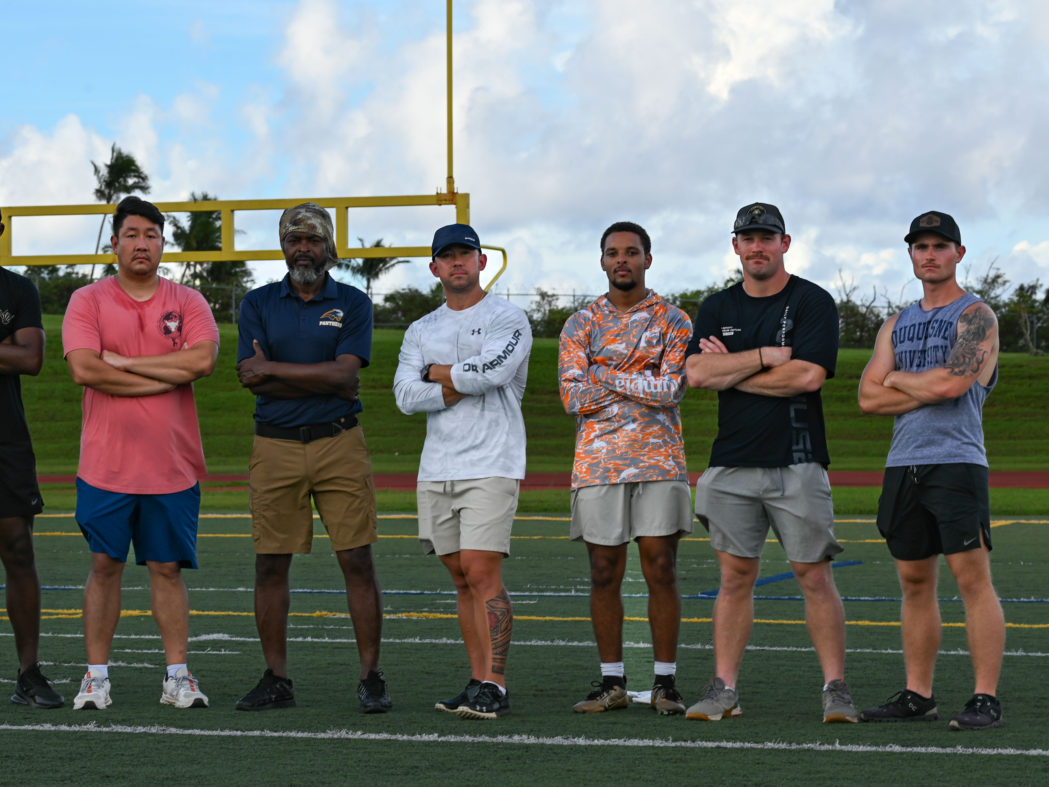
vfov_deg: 13.0
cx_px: 459
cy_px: 412
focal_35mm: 114
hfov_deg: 17.3
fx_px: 3455
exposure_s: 1/125
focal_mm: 98
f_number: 10
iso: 100
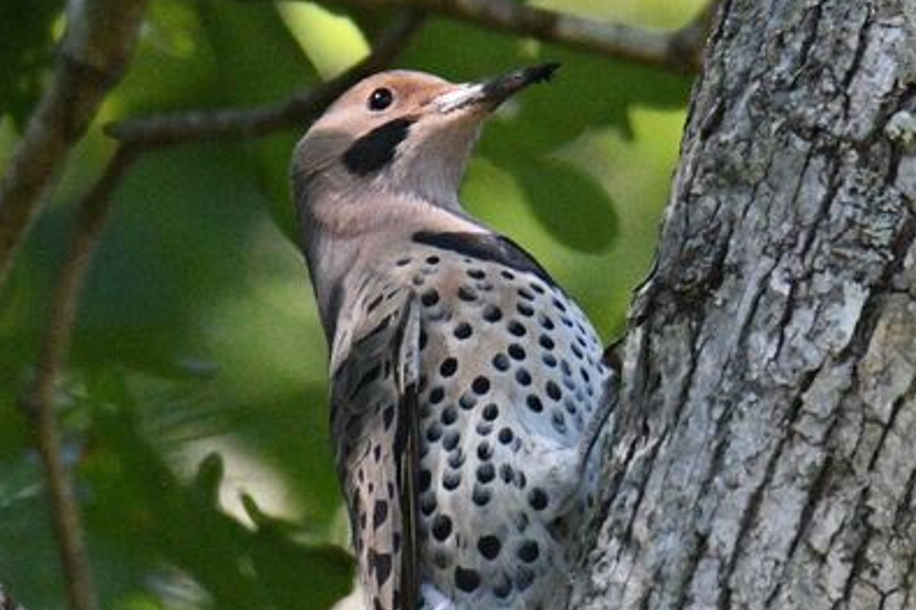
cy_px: 485
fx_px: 24695
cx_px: 608
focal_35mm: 971
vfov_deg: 1.4
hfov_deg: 2.1
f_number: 8
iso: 5600
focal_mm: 600
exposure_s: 1/667
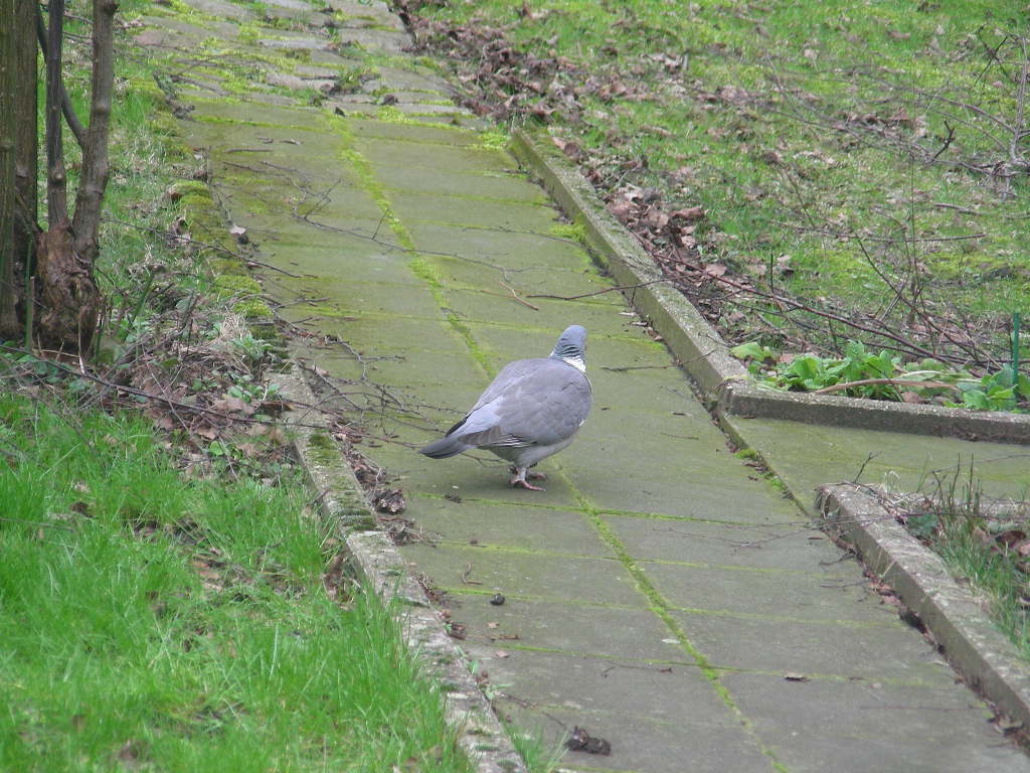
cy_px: 386
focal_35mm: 230
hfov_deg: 8.6
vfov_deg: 6.5
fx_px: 6844
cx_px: 515
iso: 127
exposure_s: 1/60
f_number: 3.5
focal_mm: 38.3
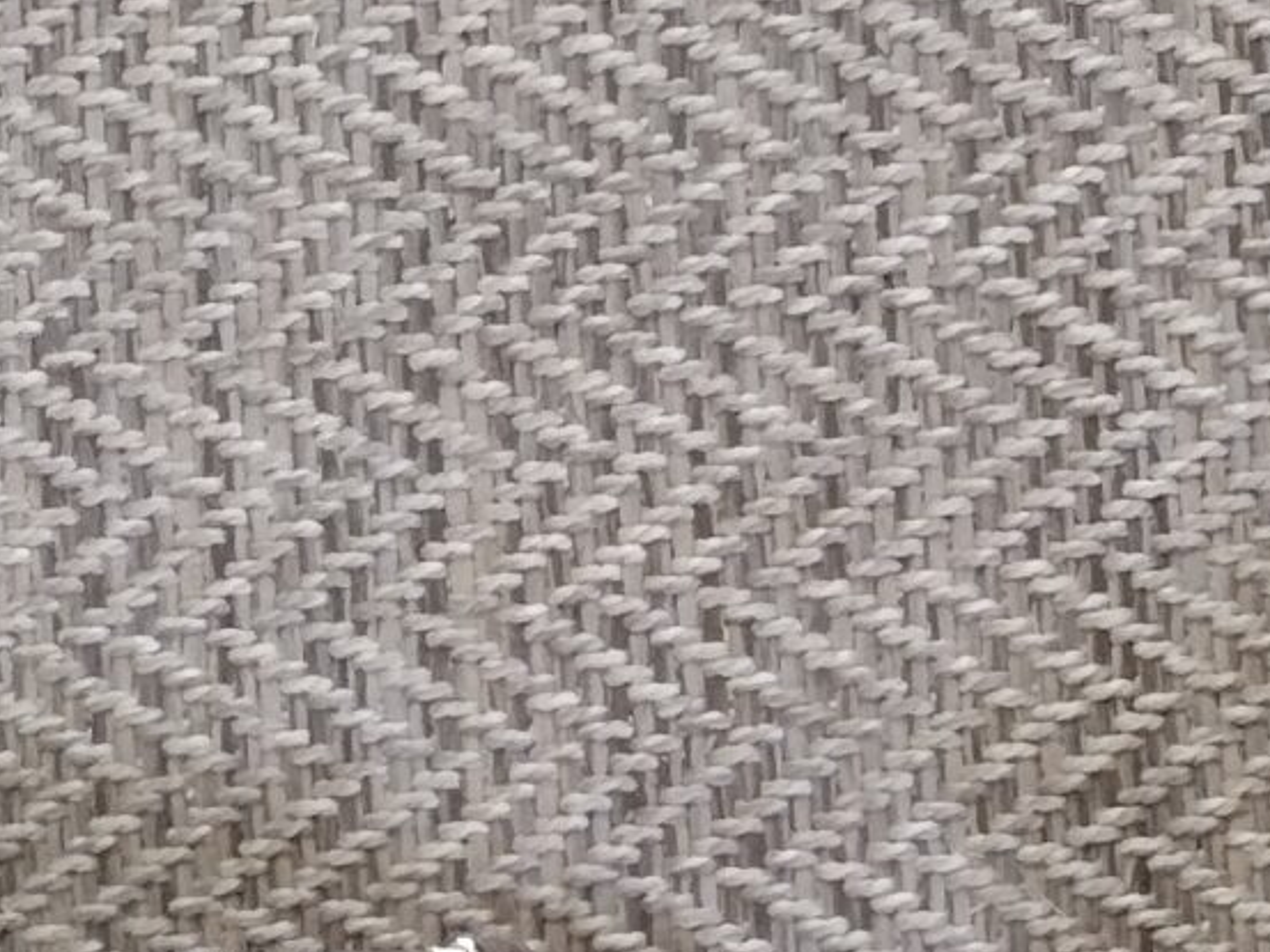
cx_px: 1819
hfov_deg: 14.8
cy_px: 1005
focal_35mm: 125
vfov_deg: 11.7
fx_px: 4587
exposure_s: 1/40
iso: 881
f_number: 1.7
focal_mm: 4.71
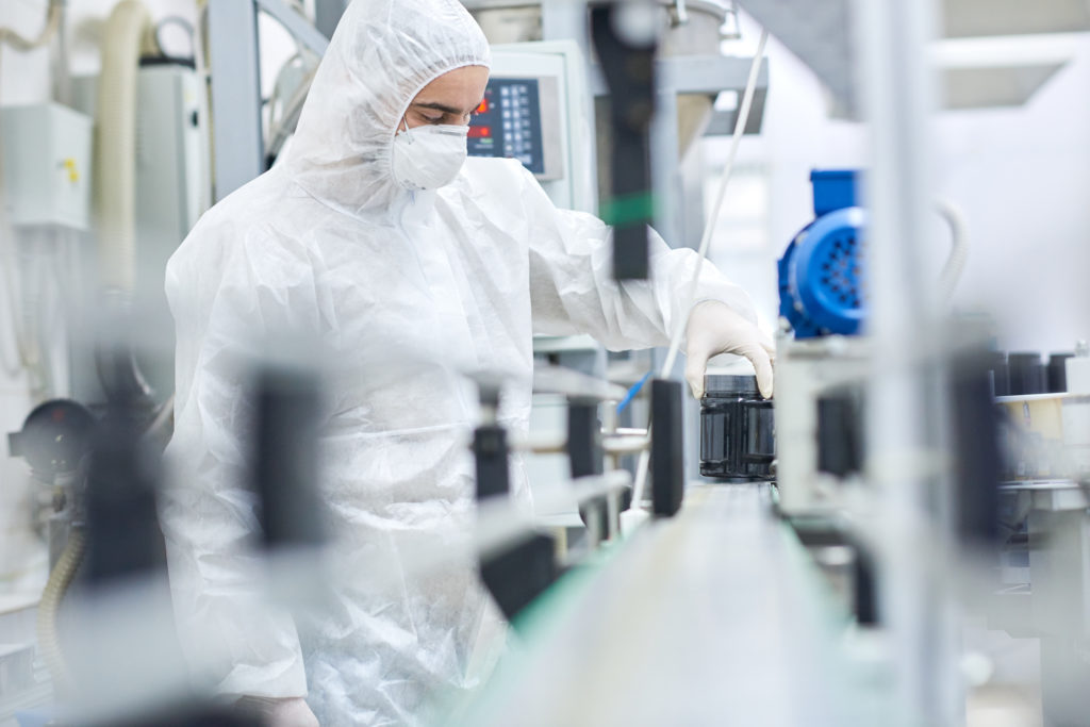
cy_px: 364
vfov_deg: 16.1
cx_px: 545
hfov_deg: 23.9
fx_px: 2574
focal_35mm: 85
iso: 800
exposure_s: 1/160
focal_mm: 85
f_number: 2.8
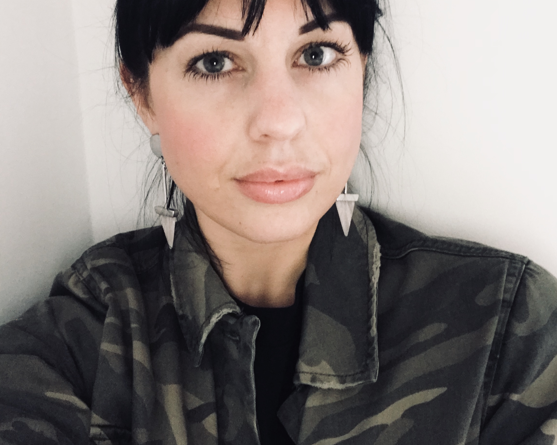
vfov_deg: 35.5
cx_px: 279
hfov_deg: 43.8
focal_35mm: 42
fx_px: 692
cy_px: 165
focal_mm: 2.87
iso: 125
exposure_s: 1/33
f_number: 2.2
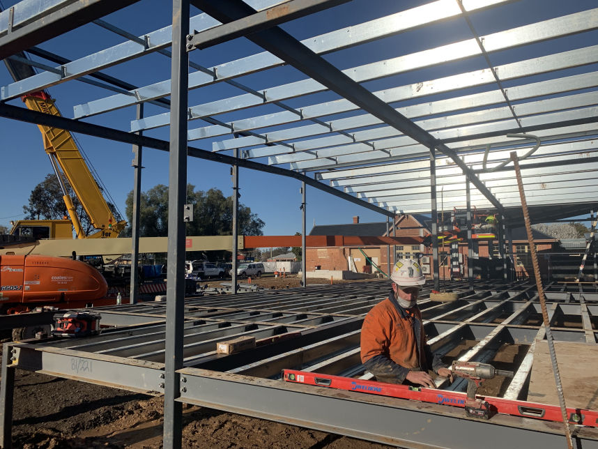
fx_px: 449
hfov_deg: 67.3
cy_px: 224
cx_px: 299
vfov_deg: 53.1
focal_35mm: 26
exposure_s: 1/5405
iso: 25
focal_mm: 4.25
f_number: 1.8
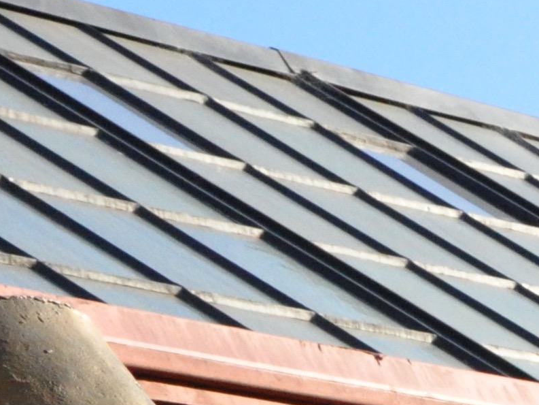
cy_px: 671
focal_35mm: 296
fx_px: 4610
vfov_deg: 5.0
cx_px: 1096
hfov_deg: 6.5
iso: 2000
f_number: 13
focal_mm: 38
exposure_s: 1/640
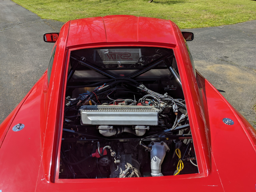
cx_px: 128
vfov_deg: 51.4
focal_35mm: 27
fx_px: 200
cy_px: 96
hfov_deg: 65.3
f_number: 1.73
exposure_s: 1/2933
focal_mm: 4.38
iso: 59
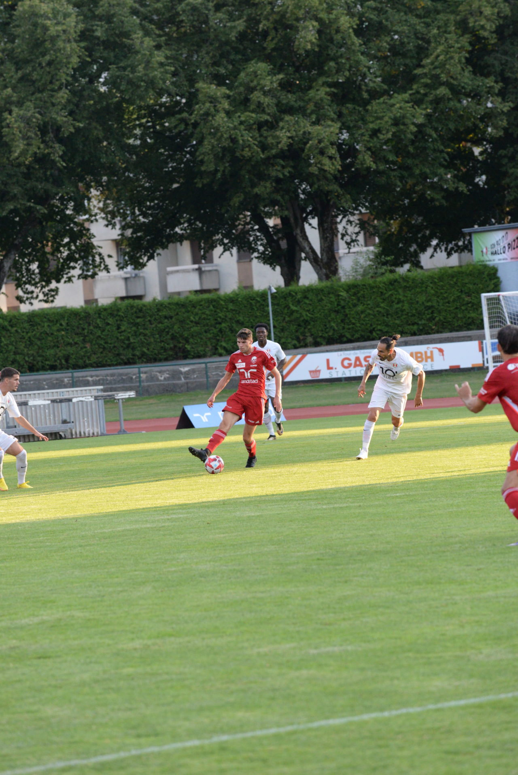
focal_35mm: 200
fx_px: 4312
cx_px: 259
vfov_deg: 10.3
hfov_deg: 6.9
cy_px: 388
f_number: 6.3
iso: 3200
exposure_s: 1/1250
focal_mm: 200
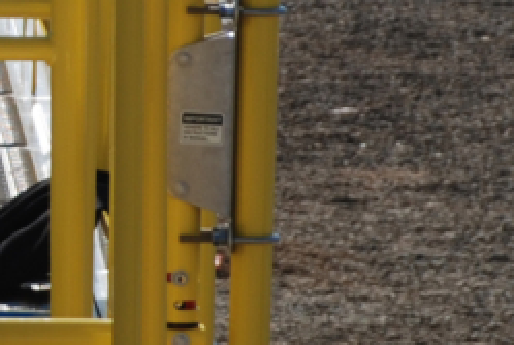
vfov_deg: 1.8
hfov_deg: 2.7
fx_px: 10742
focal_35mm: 751
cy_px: -198
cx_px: -473
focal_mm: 80
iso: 100
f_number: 6.3
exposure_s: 1/640
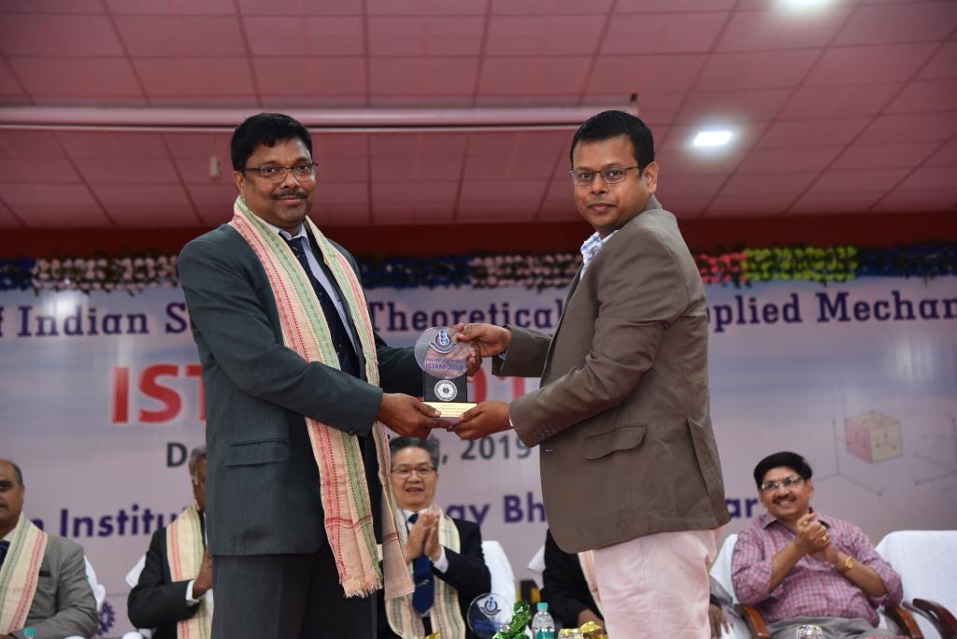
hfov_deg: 30.9
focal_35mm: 65
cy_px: 320
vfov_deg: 20.9
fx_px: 1729
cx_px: 478
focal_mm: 65
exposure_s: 1/100
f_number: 4
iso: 1000
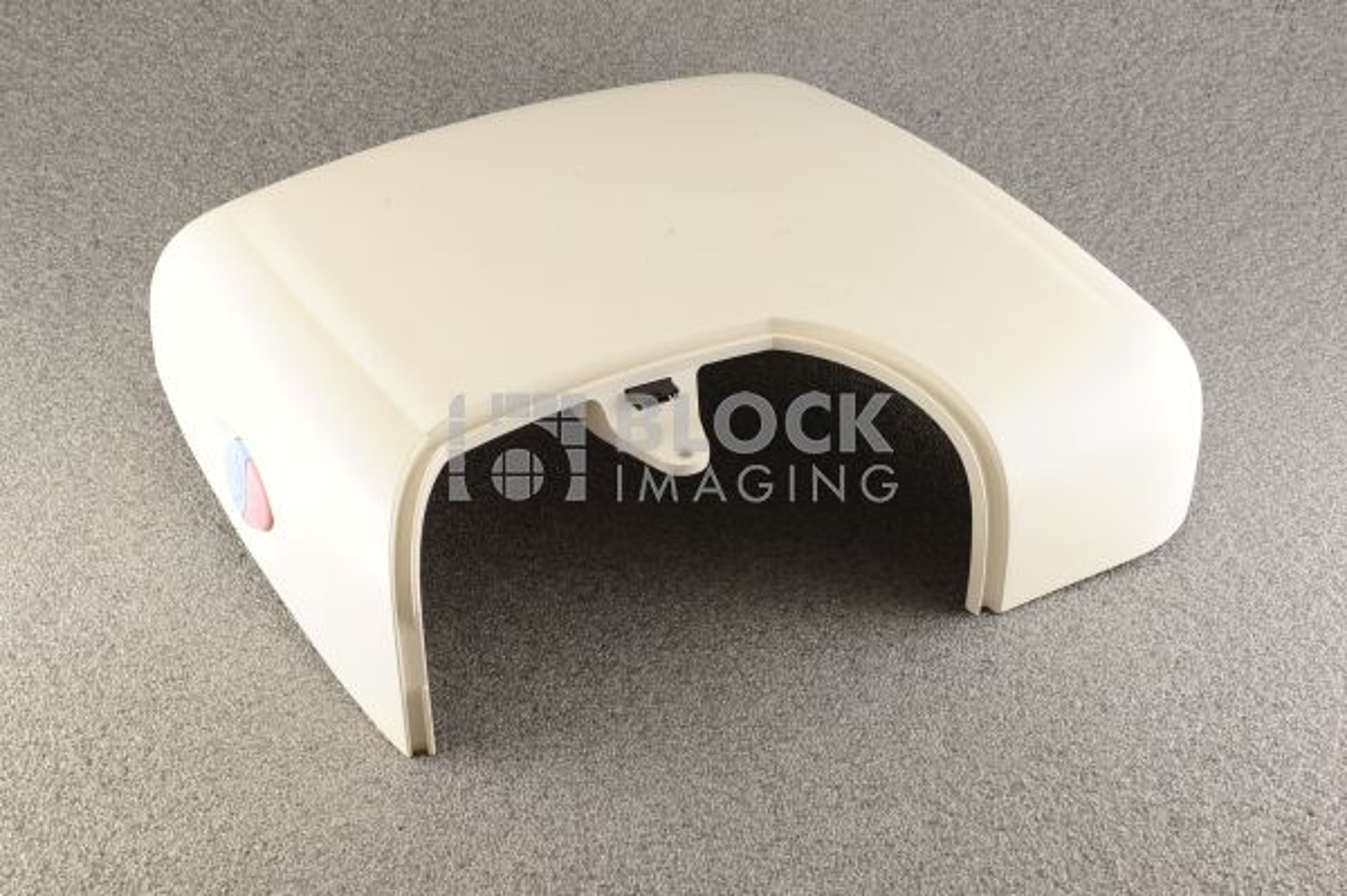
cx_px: 674
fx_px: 1869
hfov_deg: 39.6
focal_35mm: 50
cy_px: 448
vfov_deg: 26.9
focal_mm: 50
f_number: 13
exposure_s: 1/160
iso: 1600
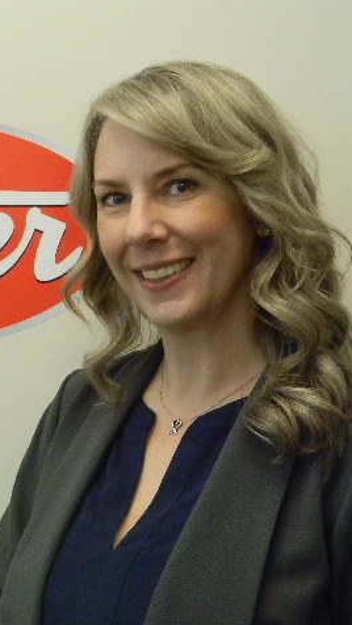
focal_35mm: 82
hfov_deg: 14.5
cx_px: 3
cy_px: 311
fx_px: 1360
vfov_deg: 25.9
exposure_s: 1/18.5
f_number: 4.1
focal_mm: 10.1
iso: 200
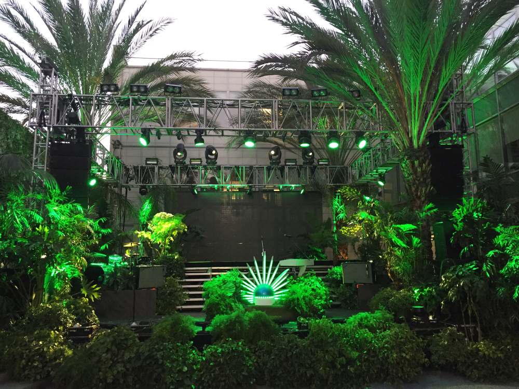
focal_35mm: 29
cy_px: 194
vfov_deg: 48.2
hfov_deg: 61.7
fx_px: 435
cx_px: 260
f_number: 2.2
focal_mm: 4.15
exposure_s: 1/30
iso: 160
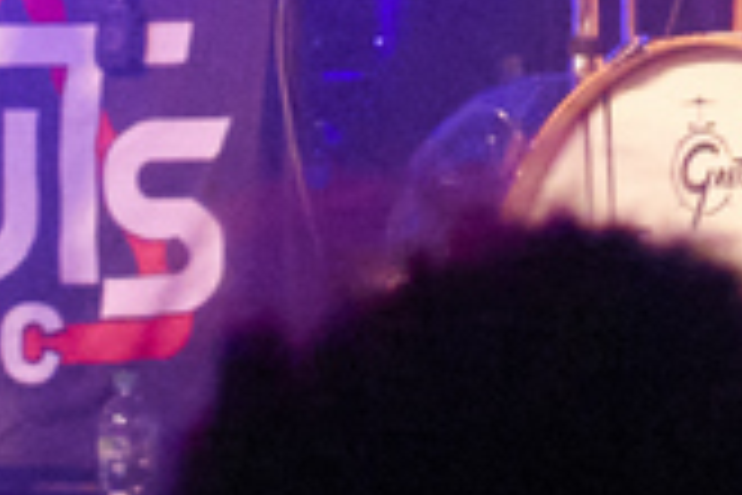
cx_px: 1102
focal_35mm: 421
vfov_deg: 3.3
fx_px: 8677
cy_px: -243
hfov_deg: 4.9
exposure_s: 1/160
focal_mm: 21.39
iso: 6400
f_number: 2.8
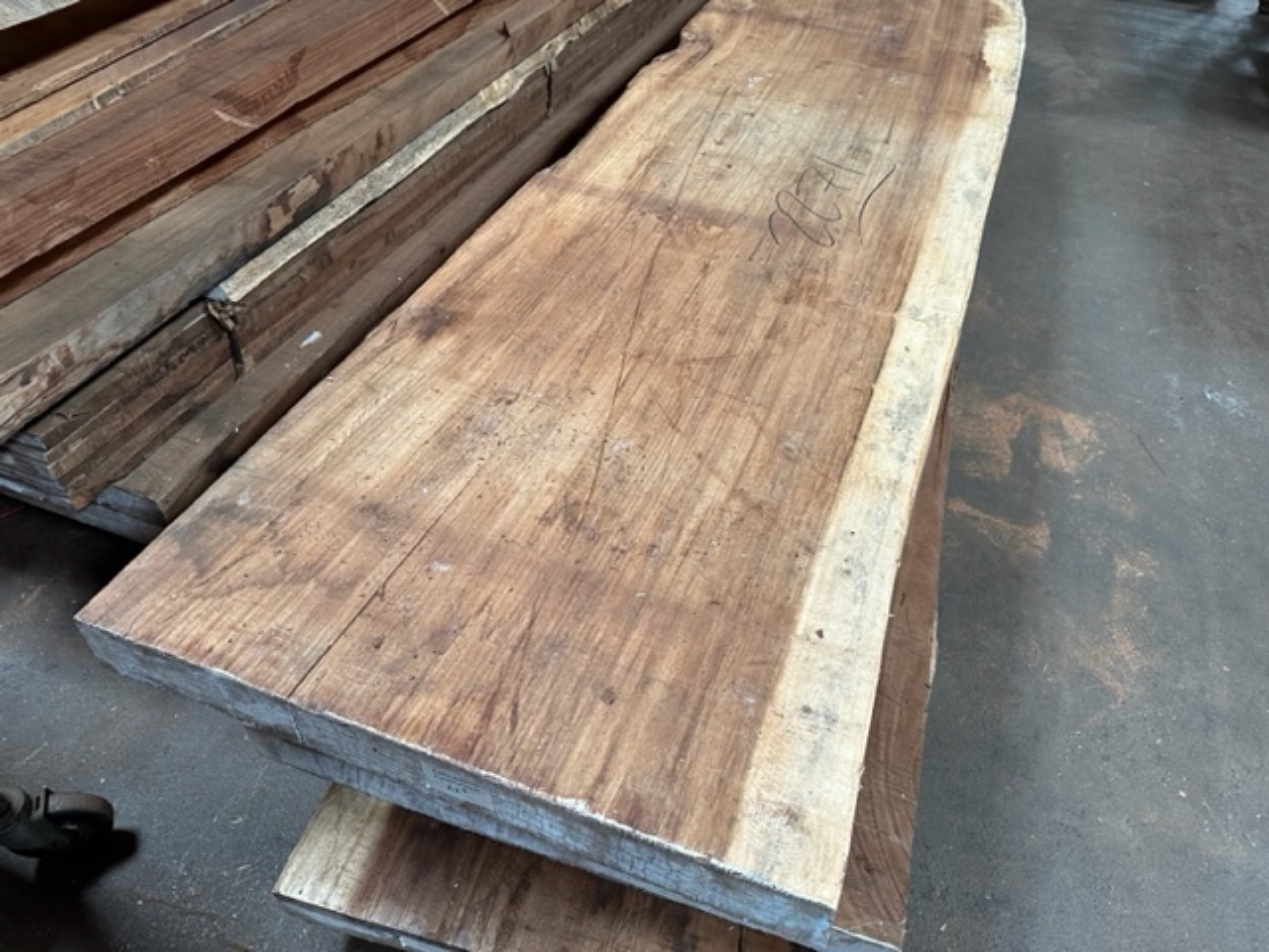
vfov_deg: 56.8
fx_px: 880
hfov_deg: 71.6
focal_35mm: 24
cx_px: 634
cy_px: 476
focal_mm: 6.86
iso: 250
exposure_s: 1/86
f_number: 1.78
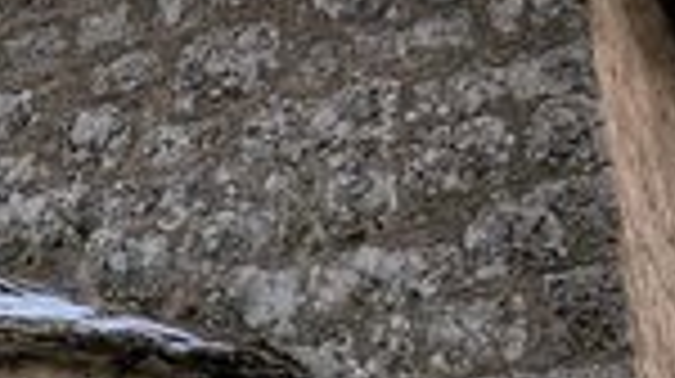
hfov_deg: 19.9
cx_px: -216
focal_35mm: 98
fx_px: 1752
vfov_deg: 11.3
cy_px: 722
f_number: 5.6
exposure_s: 1/100
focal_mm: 14
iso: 200
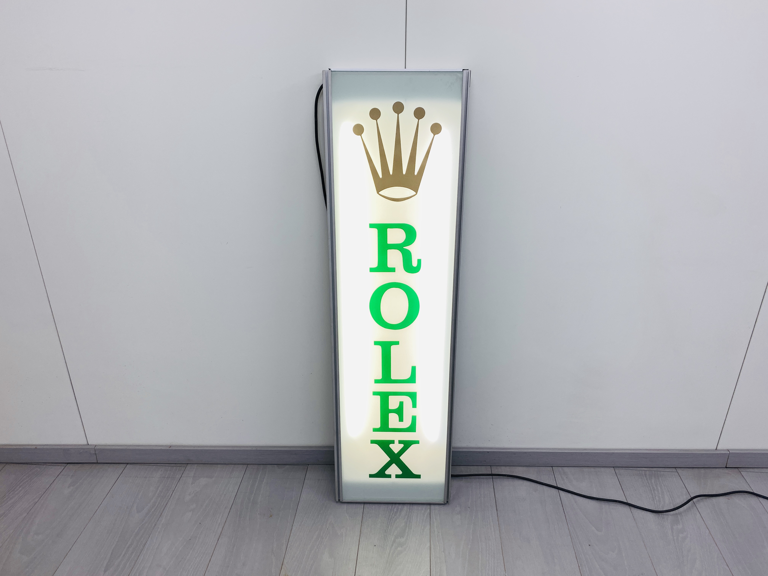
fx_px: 577
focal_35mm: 26
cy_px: 288
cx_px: 384
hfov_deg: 67.3
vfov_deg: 53.1
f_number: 1.8
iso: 32
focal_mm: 4.25
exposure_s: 1/100
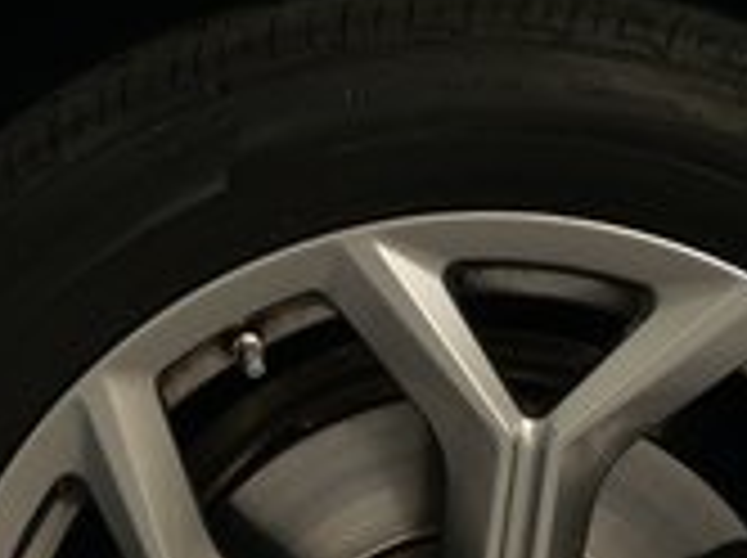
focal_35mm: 210
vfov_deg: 7.0
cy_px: 666
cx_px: 414
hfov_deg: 9.4
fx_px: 4525
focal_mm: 17
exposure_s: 1/200
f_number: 3.8
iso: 200
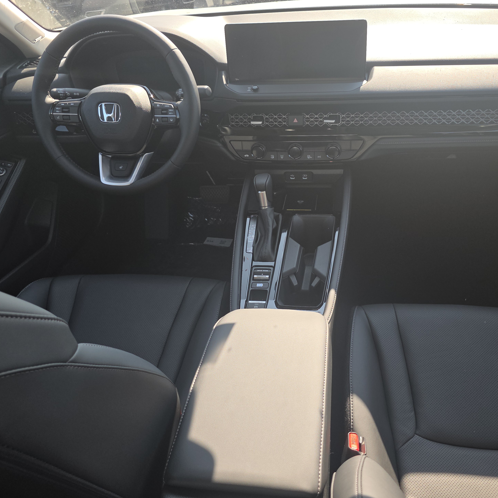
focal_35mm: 28
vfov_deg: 57.3
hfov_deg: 57.1
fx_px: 456
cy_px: 242
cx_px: 284
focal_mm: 6.3
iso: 32
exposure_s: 1/359
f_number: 1.7
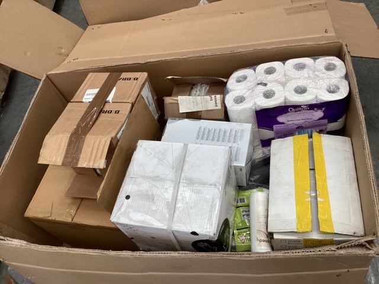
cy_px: 142
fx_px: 339
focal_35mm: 31
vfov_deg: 45.4
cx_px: 190
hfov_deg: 58.4
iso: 40
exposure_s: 1/100
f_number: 2.4
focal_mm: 3.3
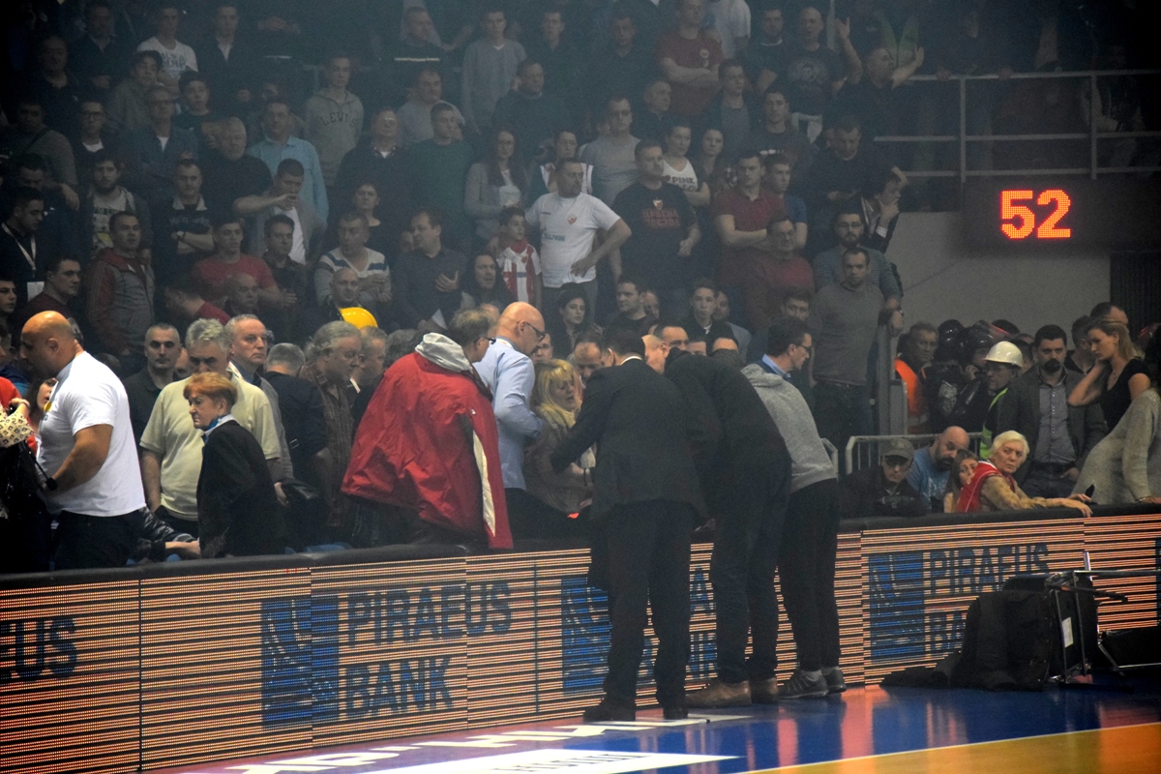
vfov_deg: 8.7
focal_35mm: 158
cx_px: 580
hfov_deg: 13.0
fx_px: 5079
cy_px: 387
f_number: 5.6
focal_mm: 105
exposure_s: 1/400
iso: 3200
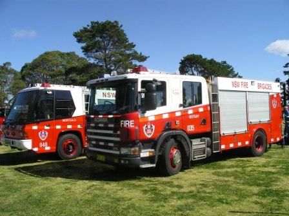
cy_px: 108
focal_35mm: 37
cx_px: 144
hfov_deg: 50.2
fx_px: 309
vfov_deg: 38.6
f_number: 6
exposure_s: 1/371
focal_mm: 7.8
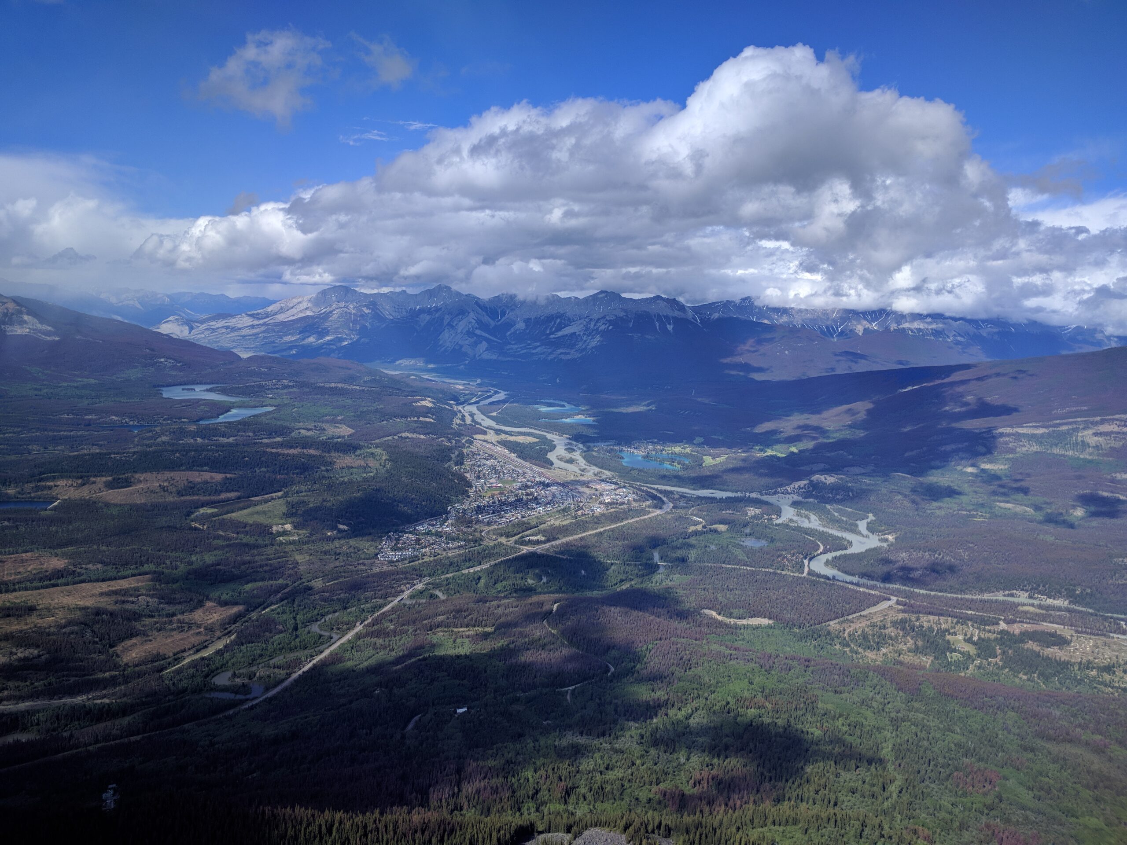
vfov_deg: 53.1
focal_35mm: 26
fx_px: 846
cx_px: 564
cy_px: 422
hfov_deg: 67.3
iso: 60
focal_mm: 4.67
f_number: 2
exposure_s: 1/3279
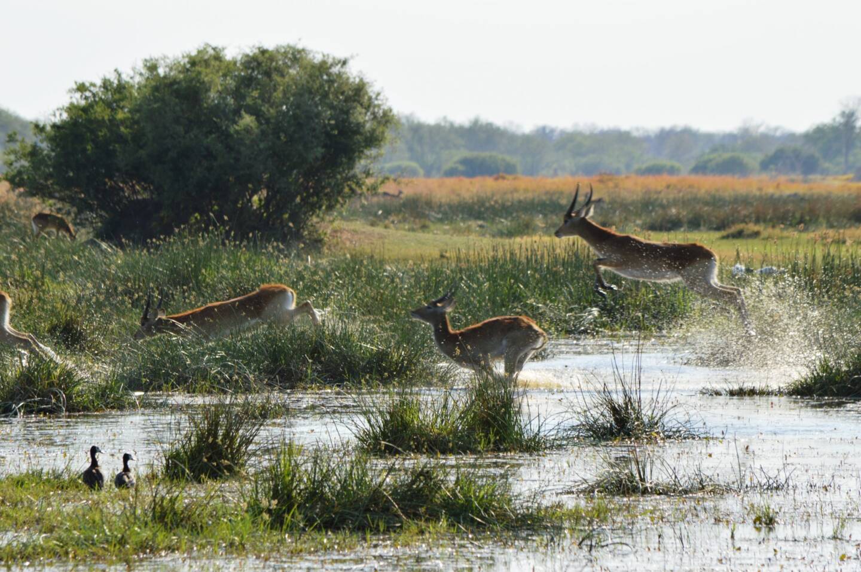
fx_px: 9318
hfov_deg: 5.3
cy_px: 286
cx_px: 430
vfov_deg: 3.5
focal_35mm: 390
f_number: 13
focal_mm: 260
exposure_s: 1/320
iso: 200
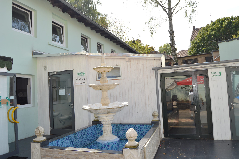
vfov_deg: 47.9
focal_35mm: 27
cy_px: 80
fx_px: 179
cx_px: 120
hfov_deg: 67.4
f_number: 7.1
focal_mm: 18
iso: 100
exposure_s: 1/200
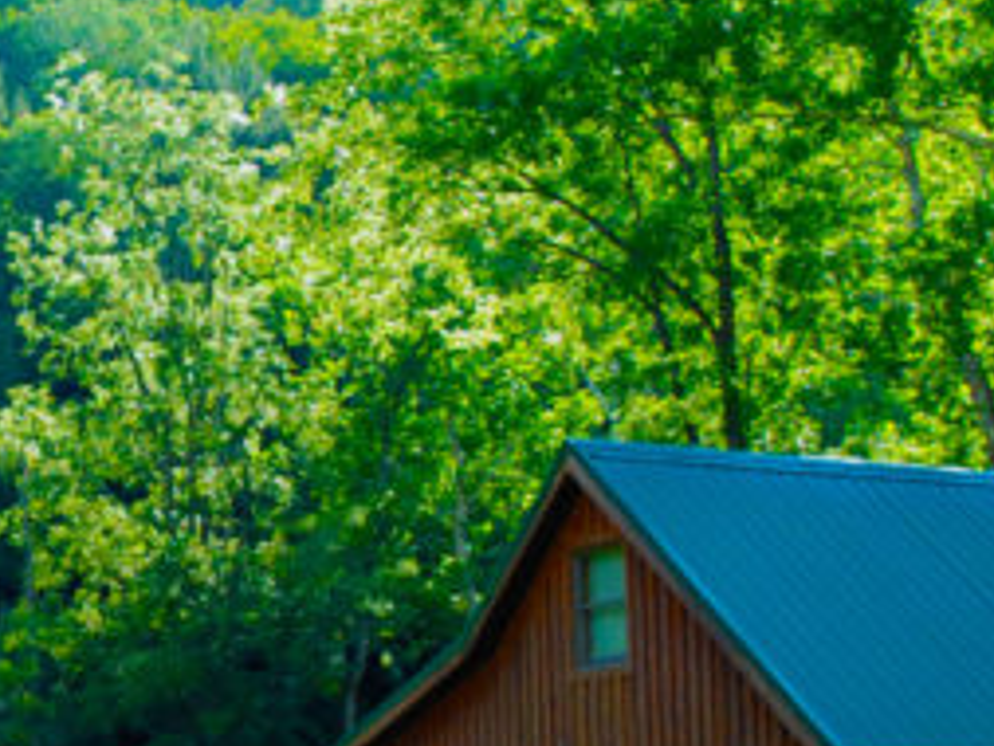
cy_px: 446
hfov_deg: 18.0
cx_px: -134
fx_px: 3017
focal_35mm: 105
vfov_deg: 14.1
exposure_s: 1/800
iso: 500
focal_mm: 18
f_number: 3.5
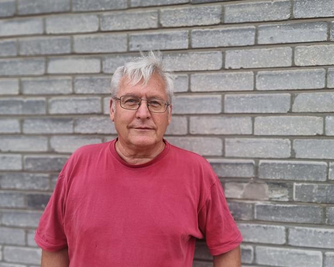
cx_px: 170
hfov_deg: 66.0
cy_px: 137
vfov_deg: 54.9
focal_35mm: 26
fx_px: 257
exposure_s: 1/246
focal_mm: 6.7
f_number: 1.8
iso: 50
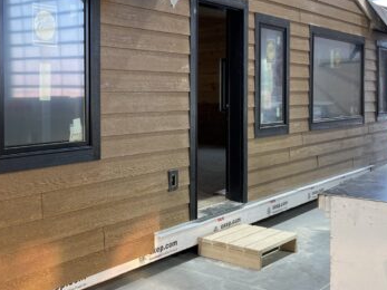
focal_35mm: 47
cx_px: 72
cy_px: 106
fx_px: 525
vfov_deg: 30.7
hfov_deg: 38.8
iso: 80
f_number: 1.6
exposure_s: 1/60
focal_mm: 5.1
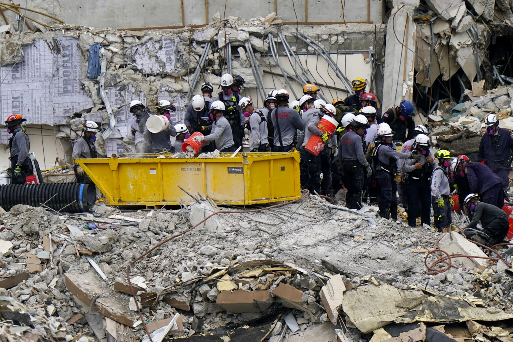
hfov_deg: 1.7
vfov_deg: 1.1
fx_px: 17099
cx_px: 256
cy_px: 171
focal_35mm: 1200
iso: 800
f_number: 8
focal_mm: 800
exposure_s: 1/2000
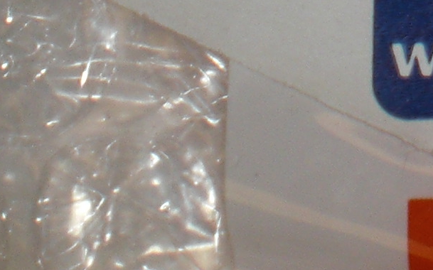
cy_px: -557
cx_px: 902
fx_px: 2548
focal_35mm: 216
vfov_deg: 5.7
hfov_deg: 9.1
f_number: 5.6
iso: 64
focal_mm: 6.3
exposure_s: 1/60
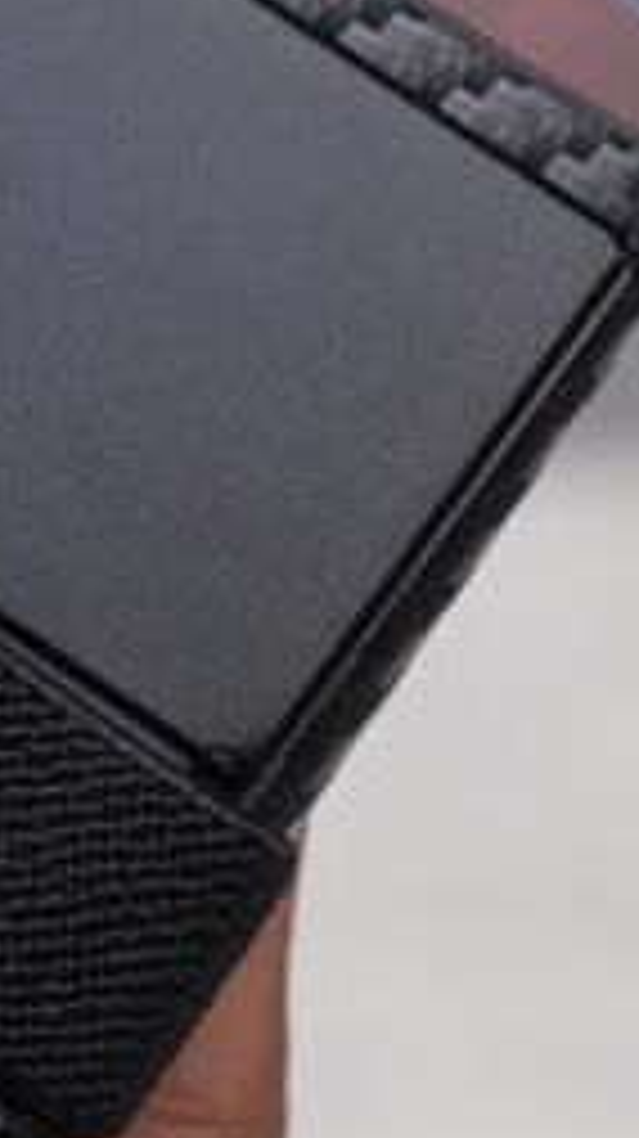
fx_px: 10772
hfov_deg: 3.4
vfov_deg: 6.0
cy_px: 679
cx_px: -371
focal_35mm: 357
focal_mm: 72
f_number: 4
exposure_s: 1/160
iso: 1250
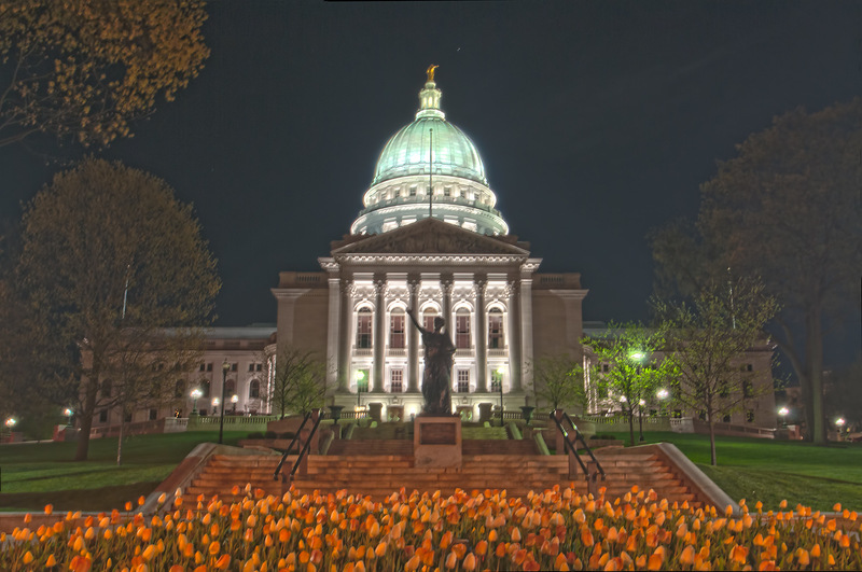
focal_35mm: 32
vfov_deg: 41.6
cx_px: 431
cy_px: 286
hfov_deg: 59.6
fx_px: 753
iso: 400
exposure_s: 1/1.25
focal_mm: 21
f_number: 11
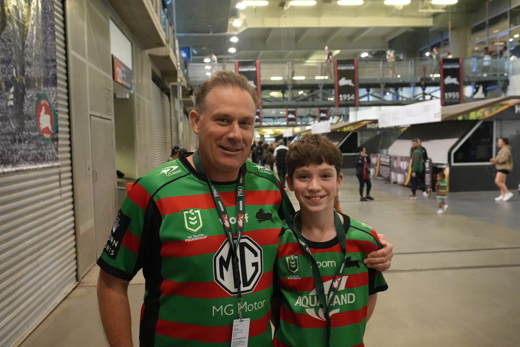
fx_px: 520
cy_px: 174
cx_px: 260
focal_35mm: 36
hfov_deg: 53.1
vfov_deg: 36.9
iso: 10000
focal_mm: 24
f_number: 4
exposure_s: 1/160
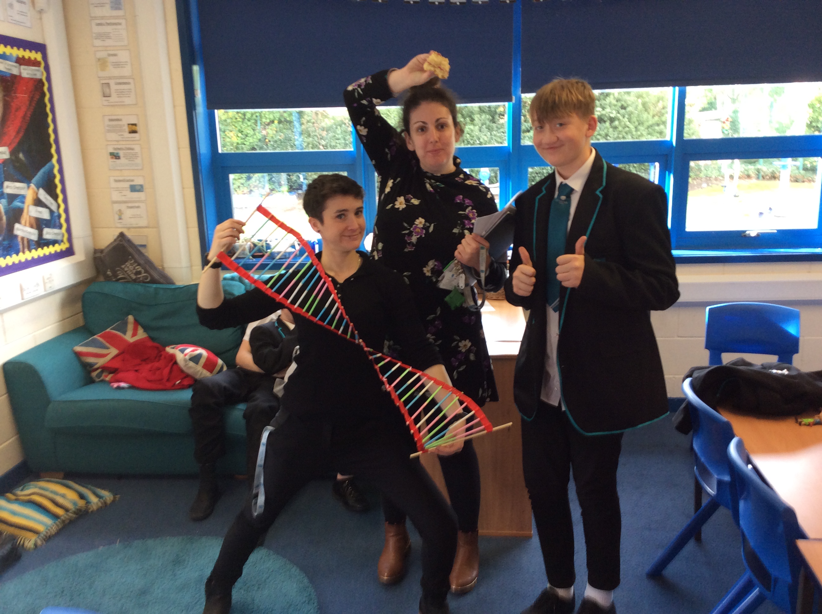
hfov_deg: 56.9
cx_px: 411
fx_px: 759
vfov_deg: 44.1
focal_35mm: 32
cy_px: 307
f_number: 2.4
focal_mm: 3.3
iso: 50
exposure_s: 1/25
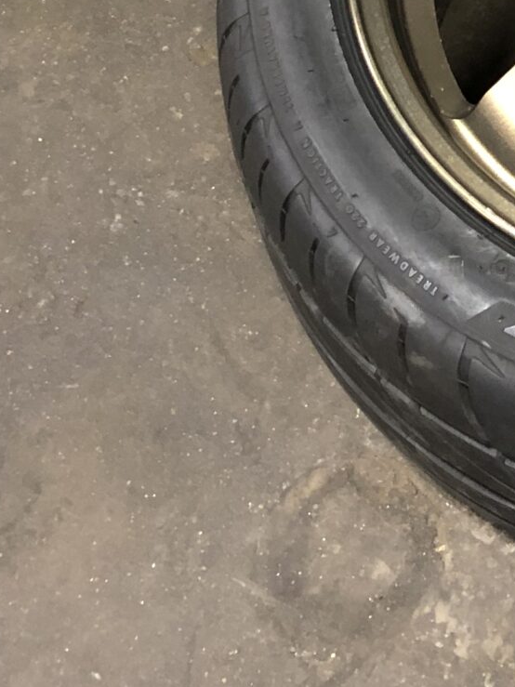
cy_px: -322
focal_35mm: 97
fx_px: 1925
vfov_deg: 18.2
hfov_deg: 14.3
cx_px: 751
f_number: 1.8
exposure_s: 1/13
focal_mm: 4
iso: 100
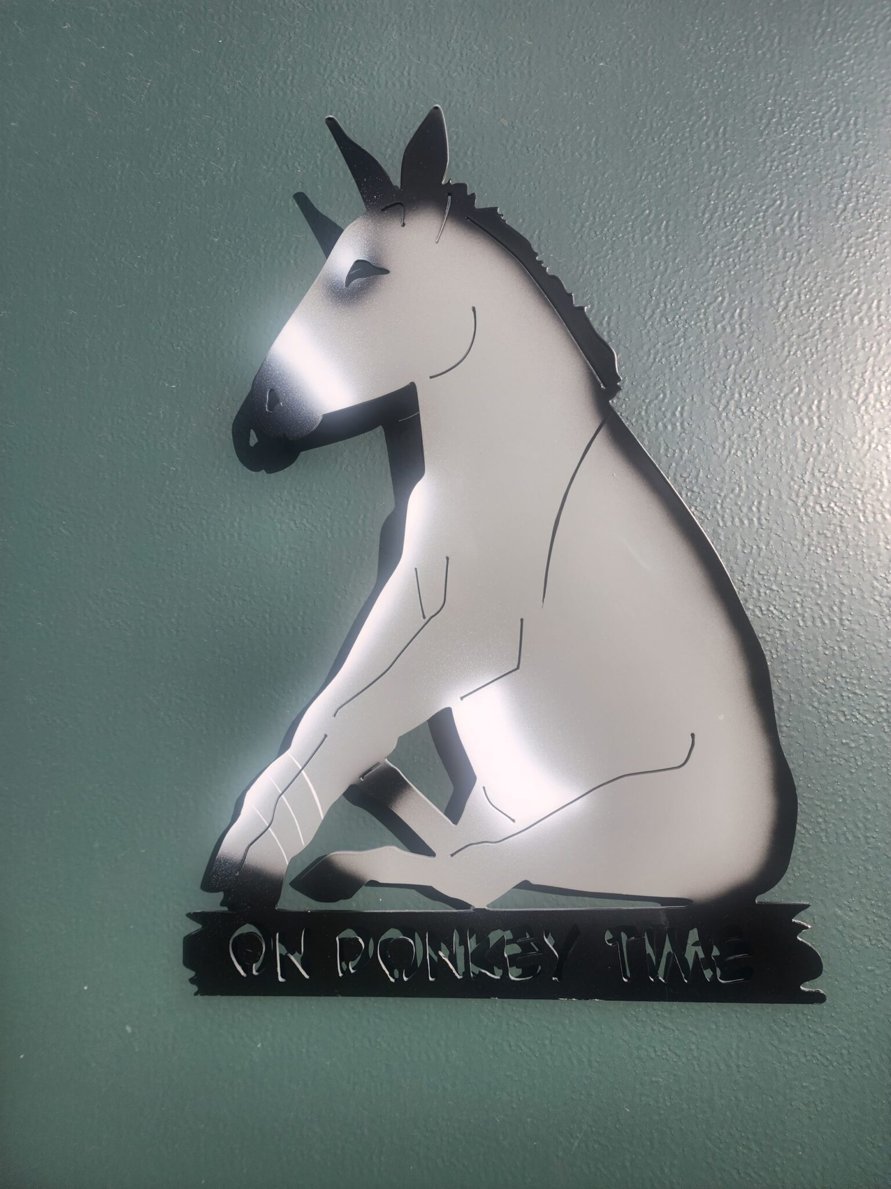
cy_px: 594
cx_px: 446
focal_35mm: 23
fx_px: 789
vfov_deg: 73.9
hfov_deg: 58.9
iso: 12
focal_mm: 6.4
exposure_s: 1/686
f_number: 1.8
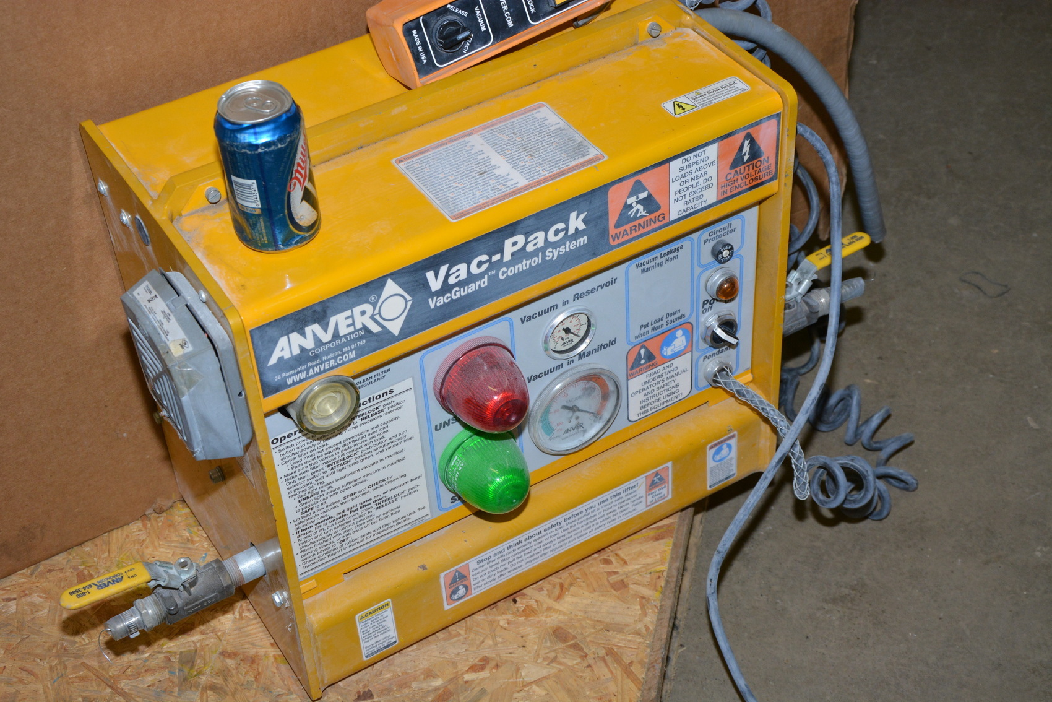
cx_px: 526
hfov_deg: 33.4
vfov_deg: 22.6
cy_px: 351
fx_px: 1754
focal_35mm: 60
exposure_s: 1/60
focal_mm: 40
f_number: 7.1
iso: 800
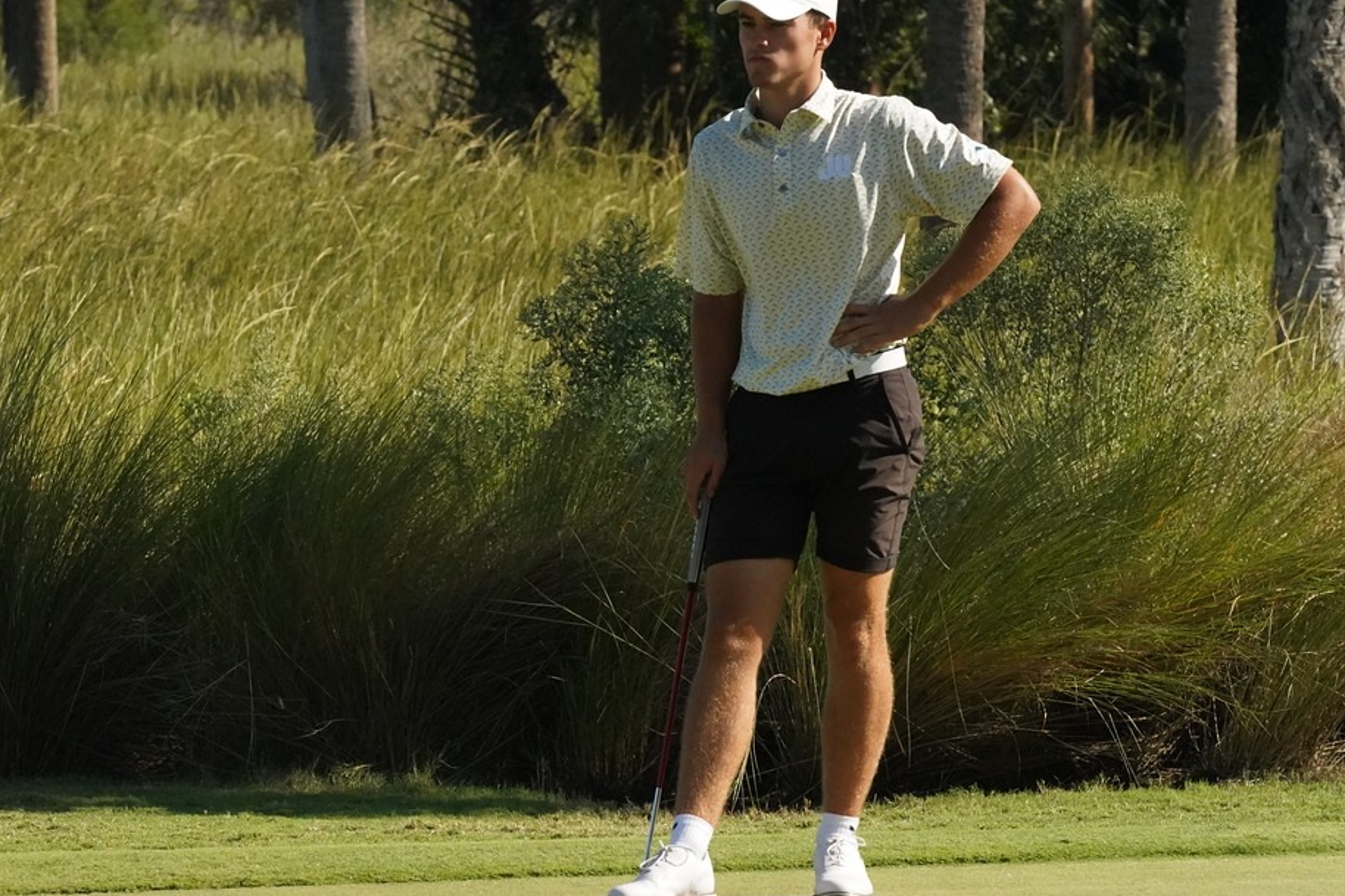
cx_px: 558
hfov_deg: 7.4
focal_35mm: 280
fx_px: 10459
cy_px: 514
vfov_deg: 4.9
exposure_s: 1/8000
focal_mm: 200
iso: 8000
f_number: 10
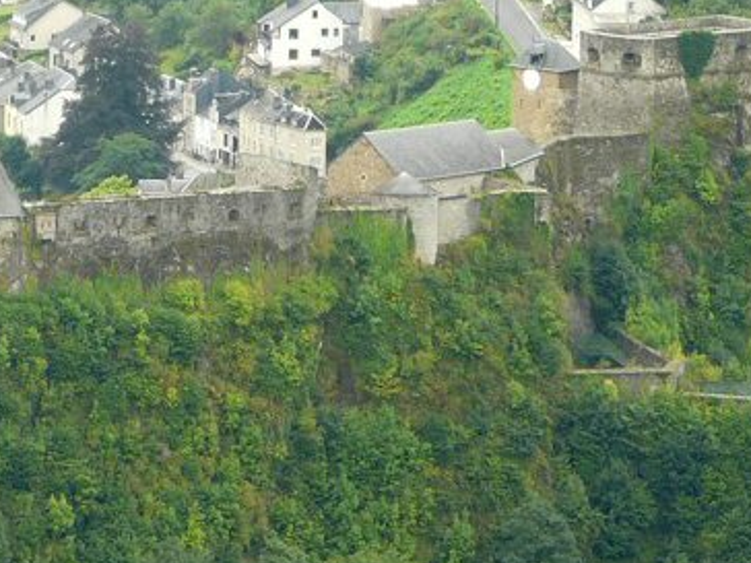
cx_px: 113
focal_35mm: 403
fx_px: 8743
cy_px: 191
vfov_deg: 3.7
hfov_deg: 4.9
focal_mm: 23.7
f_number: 3.6
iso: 100
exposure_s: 1/100
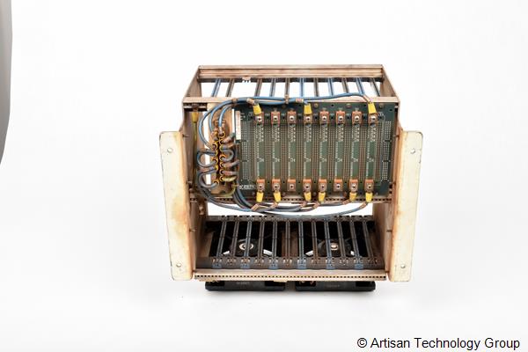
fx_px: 638
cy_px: 176
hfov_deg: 45.0
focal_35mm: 44
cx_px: 264
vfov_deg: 30.8
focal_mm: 29
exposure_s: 1/200
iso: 200
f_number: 11
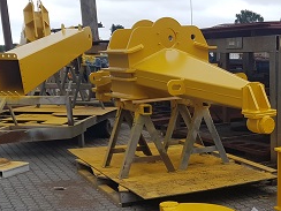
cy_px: 231
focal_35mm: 64
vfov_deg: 21.8
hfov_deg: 29.4
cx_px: 236
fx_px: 520
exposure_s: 1/182
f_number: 1.7
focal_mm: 4.2
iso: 40
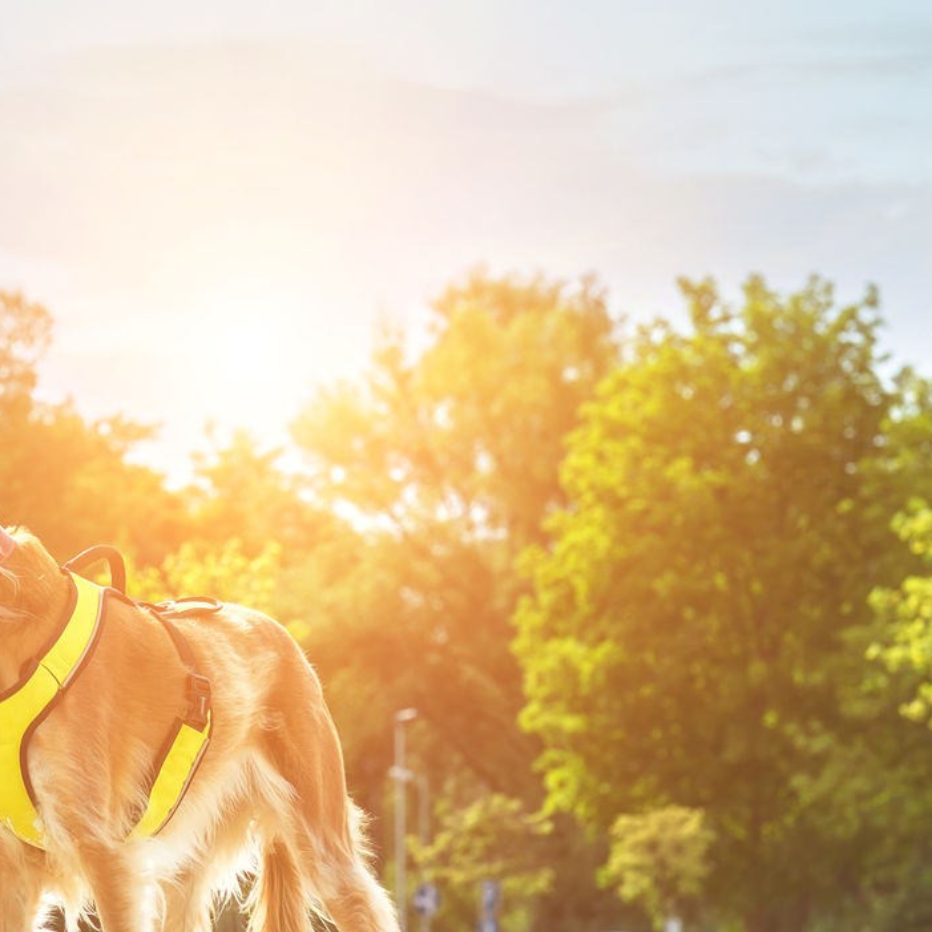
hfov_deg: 10.1
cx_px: -93
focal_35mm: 171
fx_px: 5209
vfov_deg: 10.2
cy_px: 676
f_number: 4
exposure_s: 1/500
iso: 200
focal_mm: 56
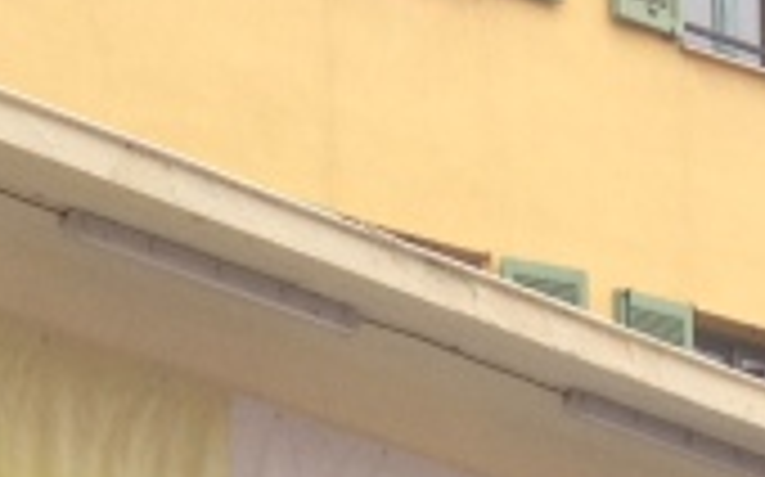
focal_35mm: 224
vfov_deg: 5.3
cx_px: 459
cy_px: 1678
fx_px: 4667
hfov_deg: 9.4
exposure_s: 1/326
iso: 64
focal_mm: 4.28
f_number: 2.4
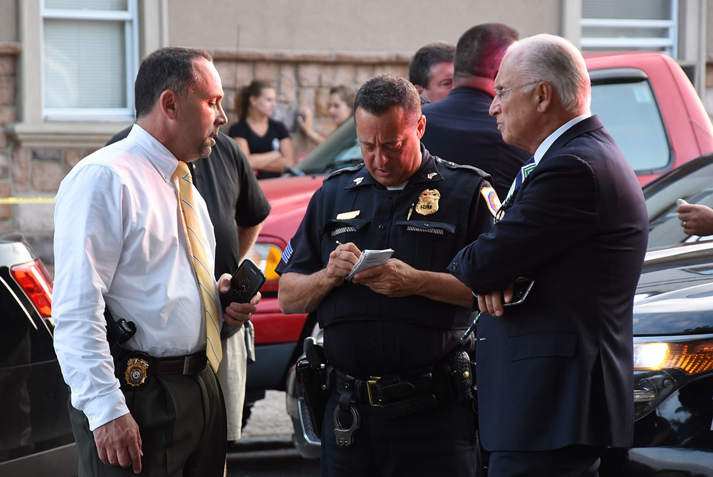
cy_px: 253
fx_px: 3818
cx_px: 339
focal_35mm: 193
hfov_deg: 10.7
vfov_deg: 7.1
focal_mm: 105
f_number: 5.6
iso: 400
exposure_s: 1/25
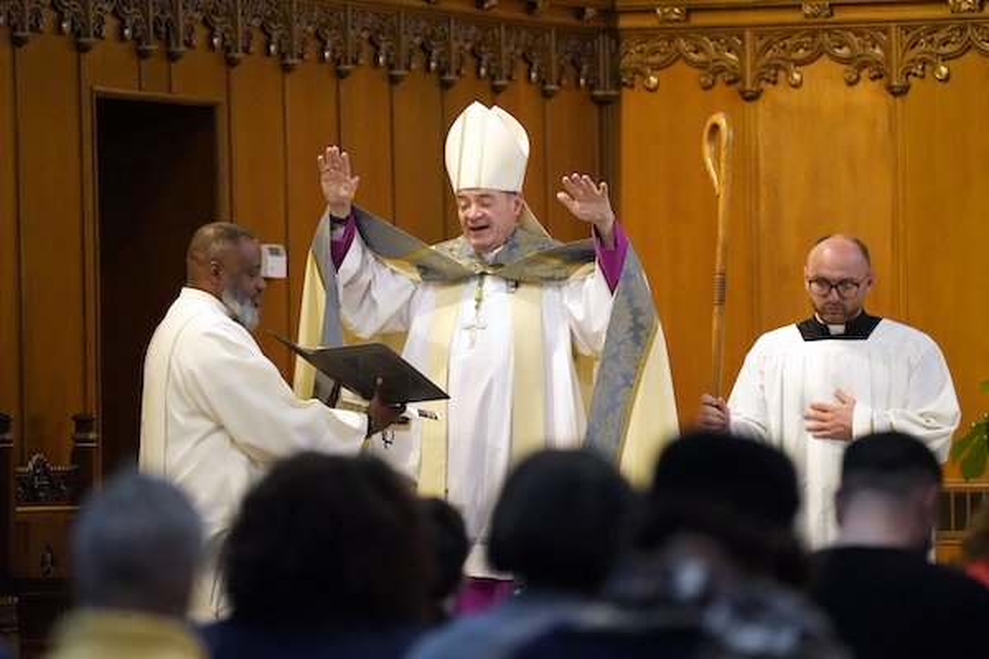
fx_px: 10988
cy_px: 330
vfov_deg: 3.4
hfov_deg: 5.2
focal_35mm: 400
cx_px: 494
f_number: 5.6
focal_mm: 400
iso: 16000
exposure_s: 1/160
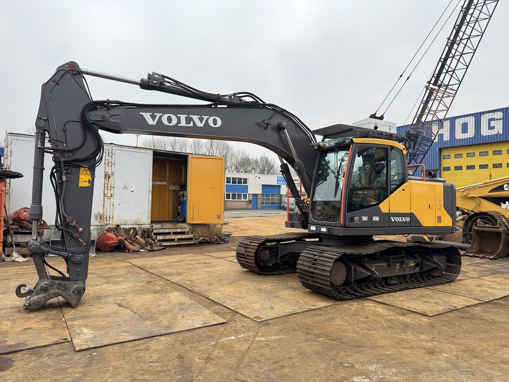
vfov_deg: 56.8
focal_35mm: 24
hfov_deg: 71.6
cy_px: 191
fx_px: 353
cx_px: 254
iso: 80
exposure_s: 1/224
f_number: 1.78
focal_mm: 6.76
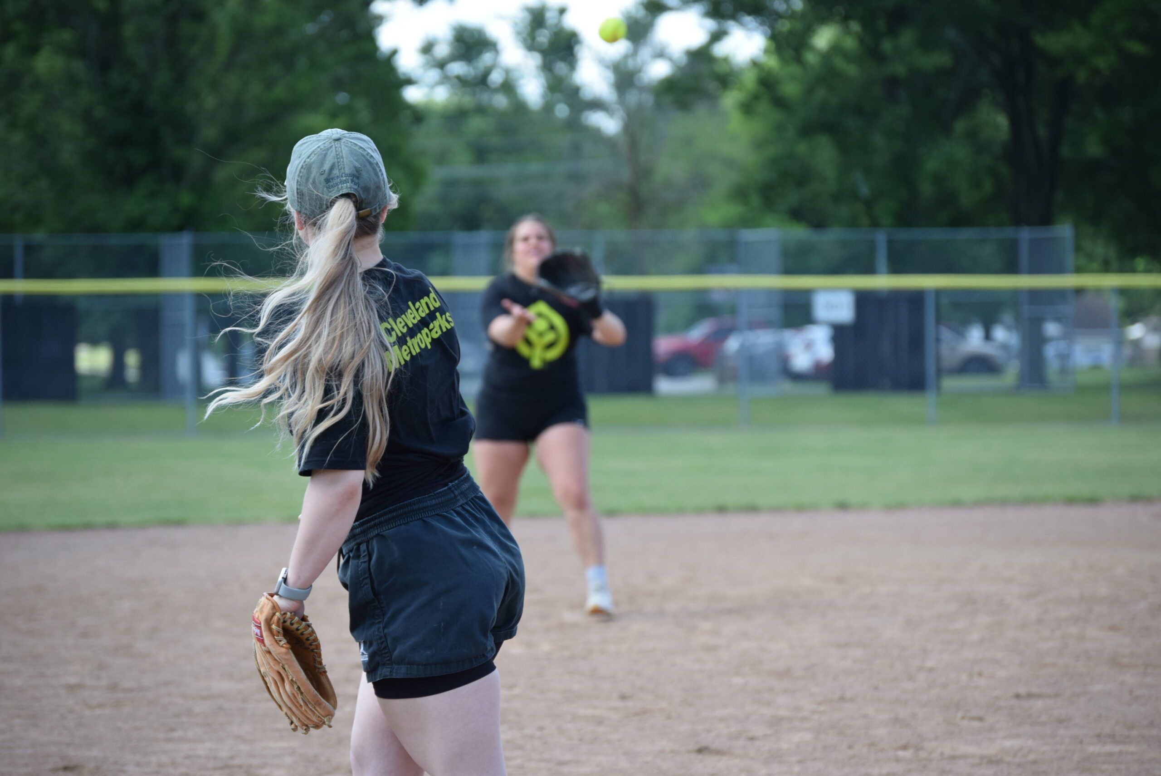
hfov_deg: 11.0
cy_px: 388
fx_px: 6051
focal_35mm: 188
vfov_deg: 7.3
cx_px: 580
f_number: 4.8
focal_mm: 125
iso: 560
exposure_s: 1/1000
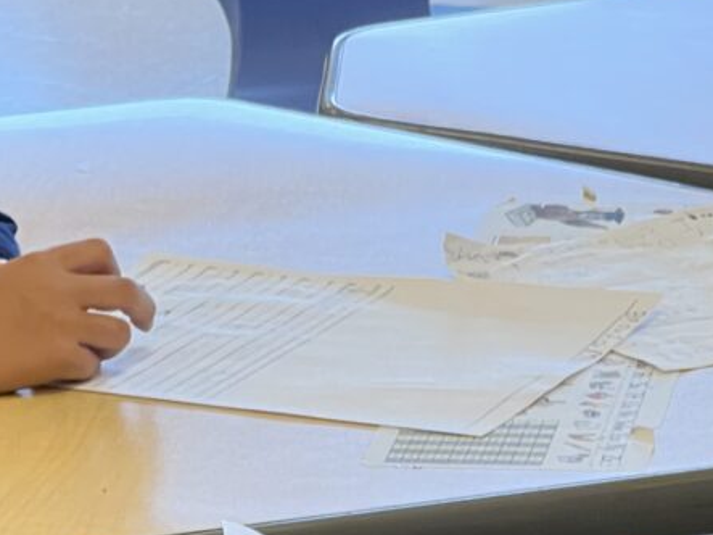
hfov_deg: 7.4
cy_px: 316
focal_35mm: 267
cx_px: 164
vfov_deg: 5.6
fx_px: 5498
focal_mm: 9
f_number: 2.8
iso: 200
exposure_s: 1/120
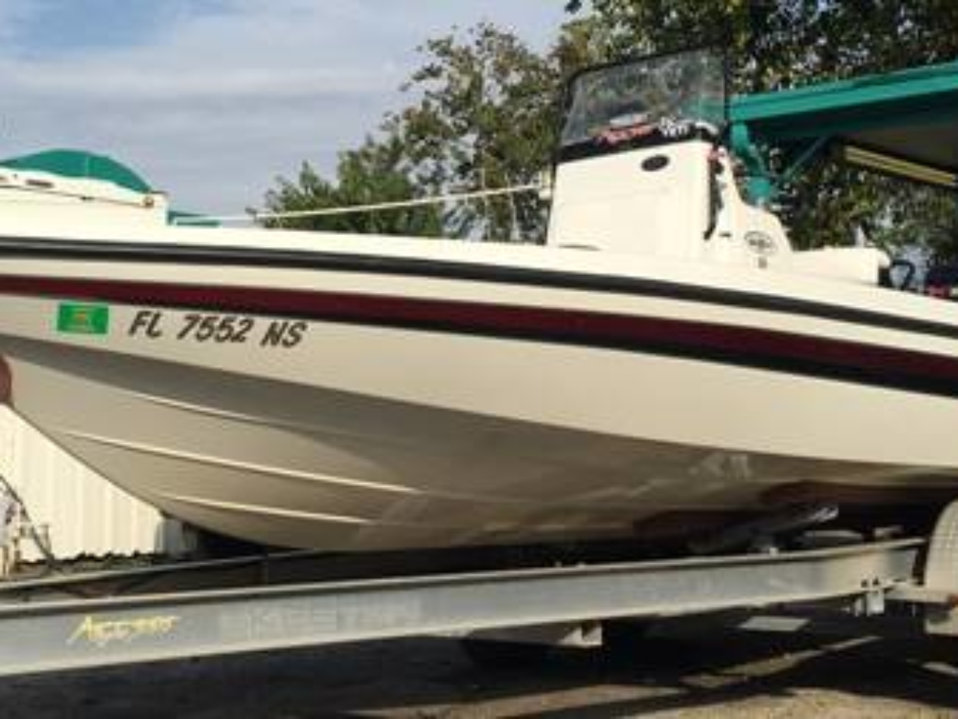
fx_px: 803
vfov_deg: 48.2
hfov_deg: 61.7
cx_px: 479
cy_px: 360
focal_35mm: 29
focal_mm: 4.15
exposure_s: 1/2825
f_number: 2.2
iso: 32
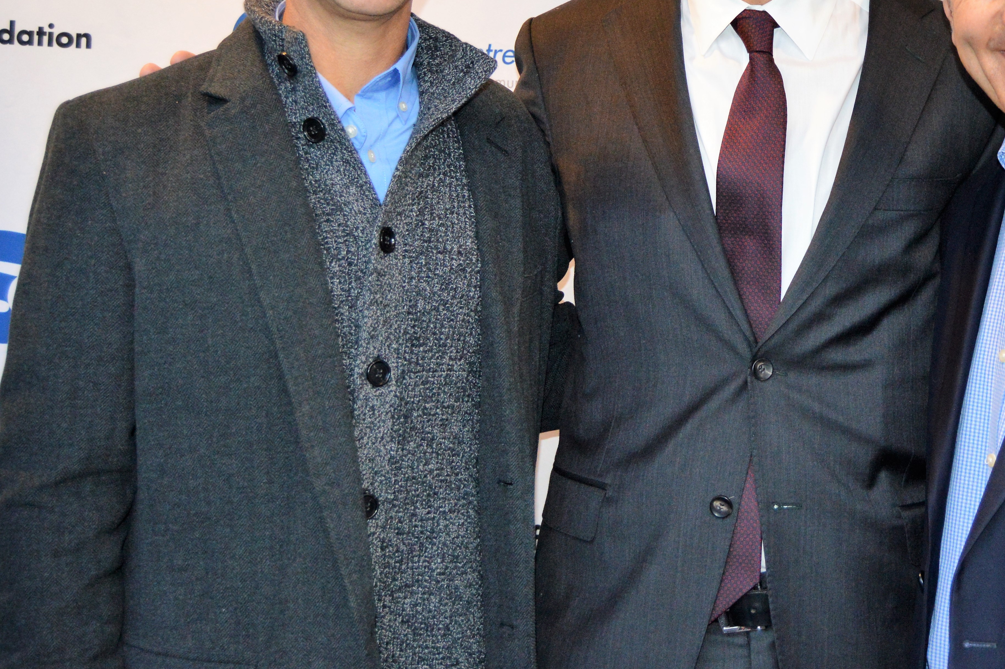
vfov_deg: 21.0
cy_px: 166
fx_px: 1785
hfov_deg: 31.0
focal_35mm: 64
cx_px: 728
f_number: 4
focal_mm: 26
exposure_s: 1/60
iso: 1400
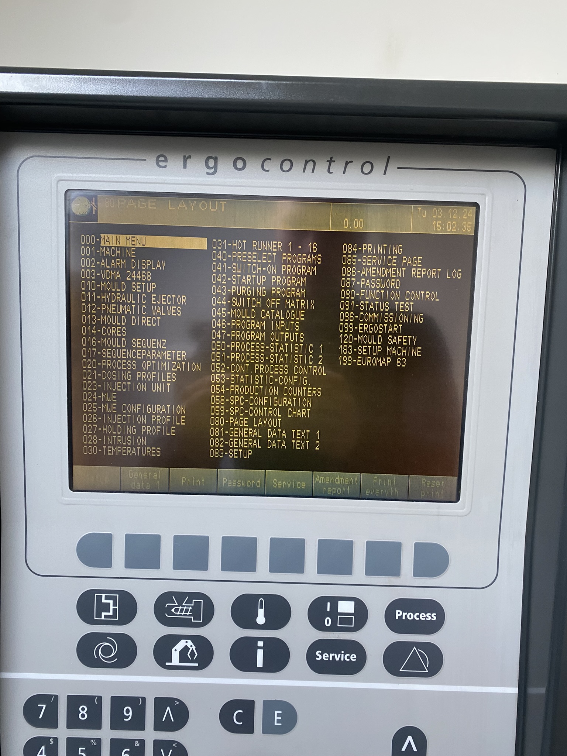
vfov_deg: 67.3
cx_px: 284
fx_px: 568
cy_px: 378
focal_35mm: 26
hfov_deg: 53.1
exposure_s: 1/60
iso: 200
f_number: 1.8
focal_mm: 4.25
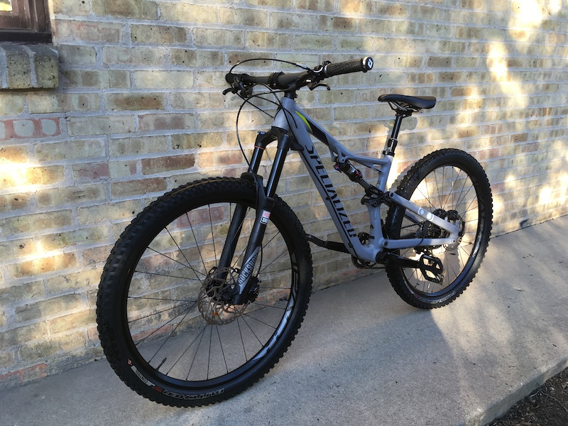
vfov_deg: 48.2
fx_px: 476
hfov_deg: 61.7
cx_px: 284
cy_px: 213
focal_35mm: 29
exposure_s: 1/60
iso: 25
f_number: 2.2
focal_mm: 4.15
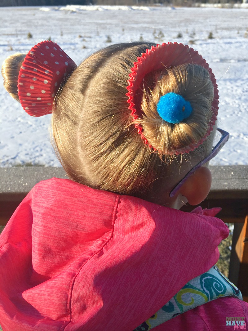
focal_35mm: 29
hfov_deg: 48.2
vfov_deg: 61.7
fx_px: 277
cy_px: 166
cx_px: 124
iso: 25
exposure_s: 1/754
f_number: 2.2
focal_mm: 4.15
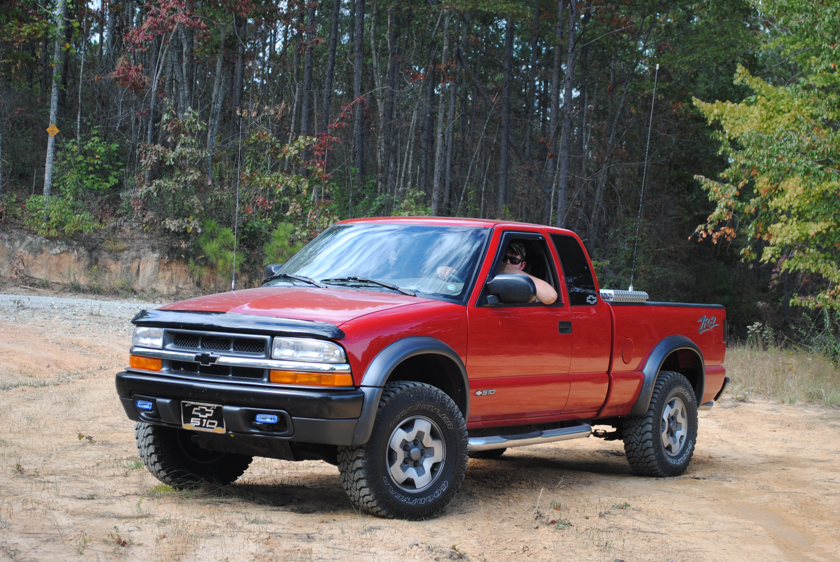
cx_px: 420
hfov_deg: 29.8
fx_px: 1577
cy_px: 281
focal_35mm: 68
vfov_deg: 20.2
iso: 200
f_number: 5.6
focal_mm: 45
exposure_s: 1/125
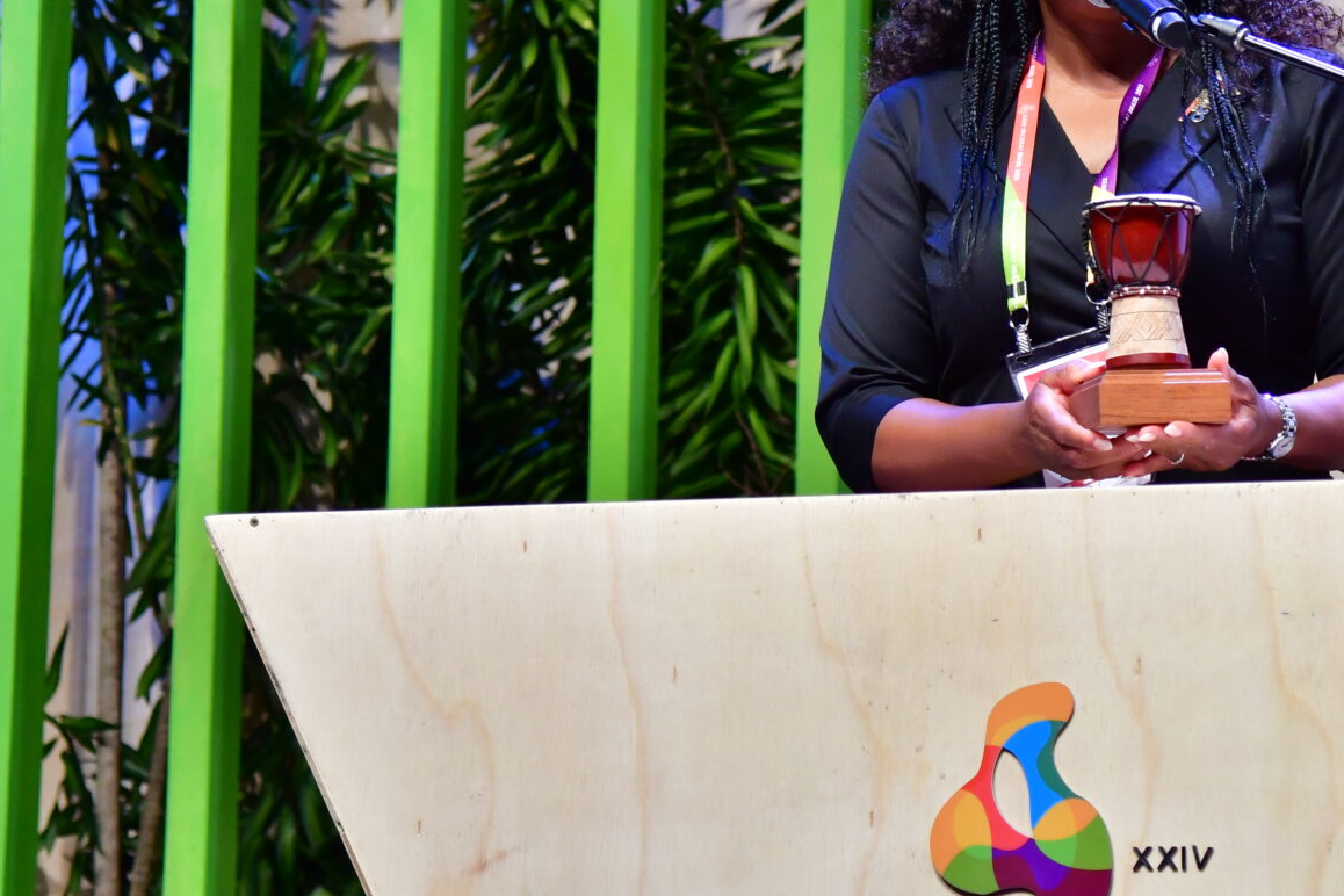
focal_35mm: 207
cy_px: 147
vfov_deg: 6.6
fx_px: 7727
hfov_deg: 9.9
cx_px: 971
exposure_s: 1/125
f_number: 4
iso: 1400
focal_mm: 78
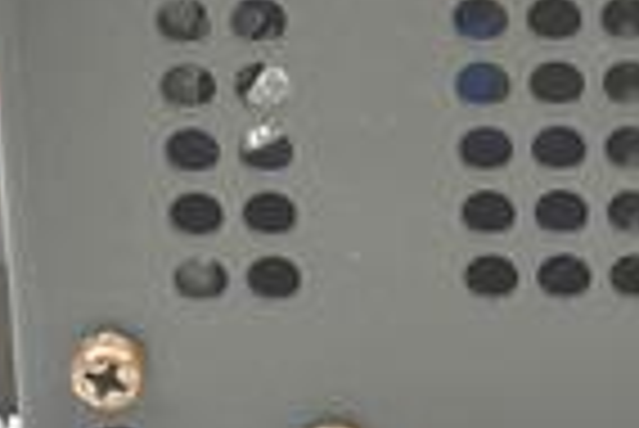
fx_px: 4495
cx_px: 918
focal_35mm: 253
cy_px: -72
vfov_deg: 5.4
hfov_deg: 8.0
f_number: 14
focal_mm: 40
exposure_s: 1/200
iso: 200
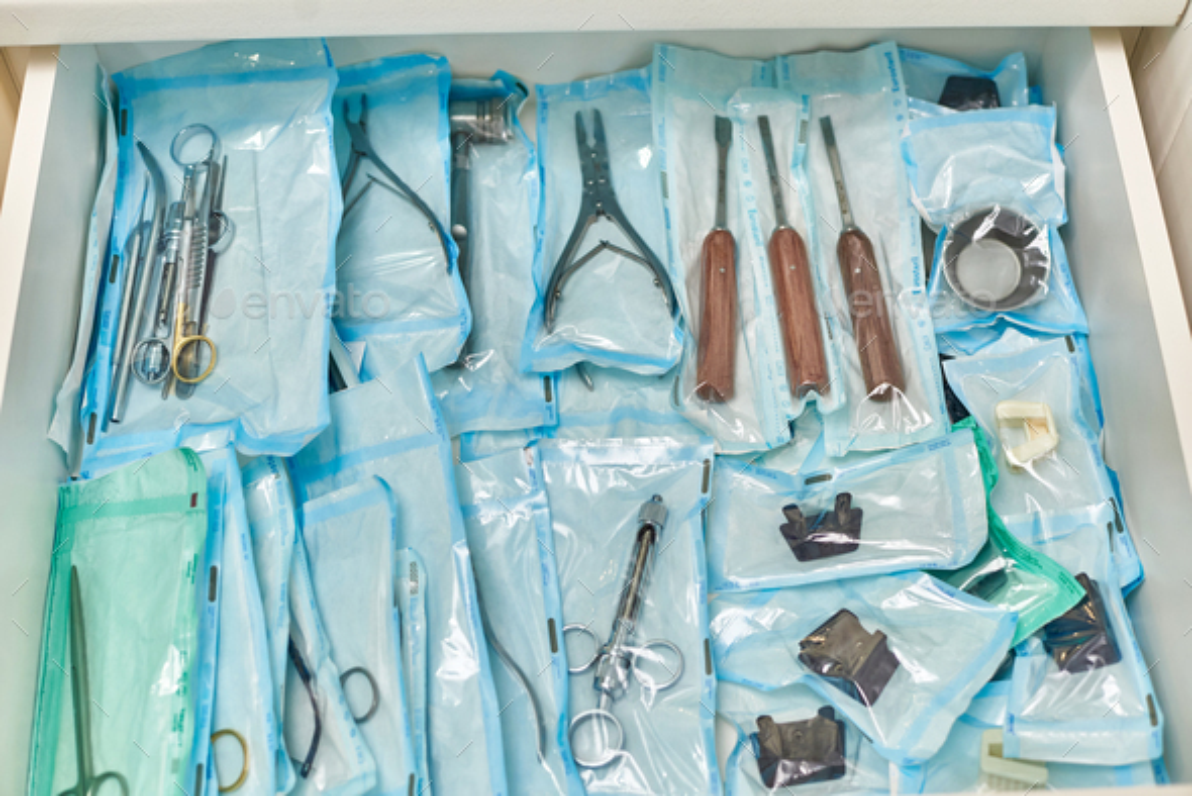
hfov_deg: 39.6
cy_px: 398
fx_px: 1656
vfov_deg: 27.0
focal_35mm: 50
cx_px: 596
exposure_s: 1/200
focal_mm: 50
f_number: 3.2
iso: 500
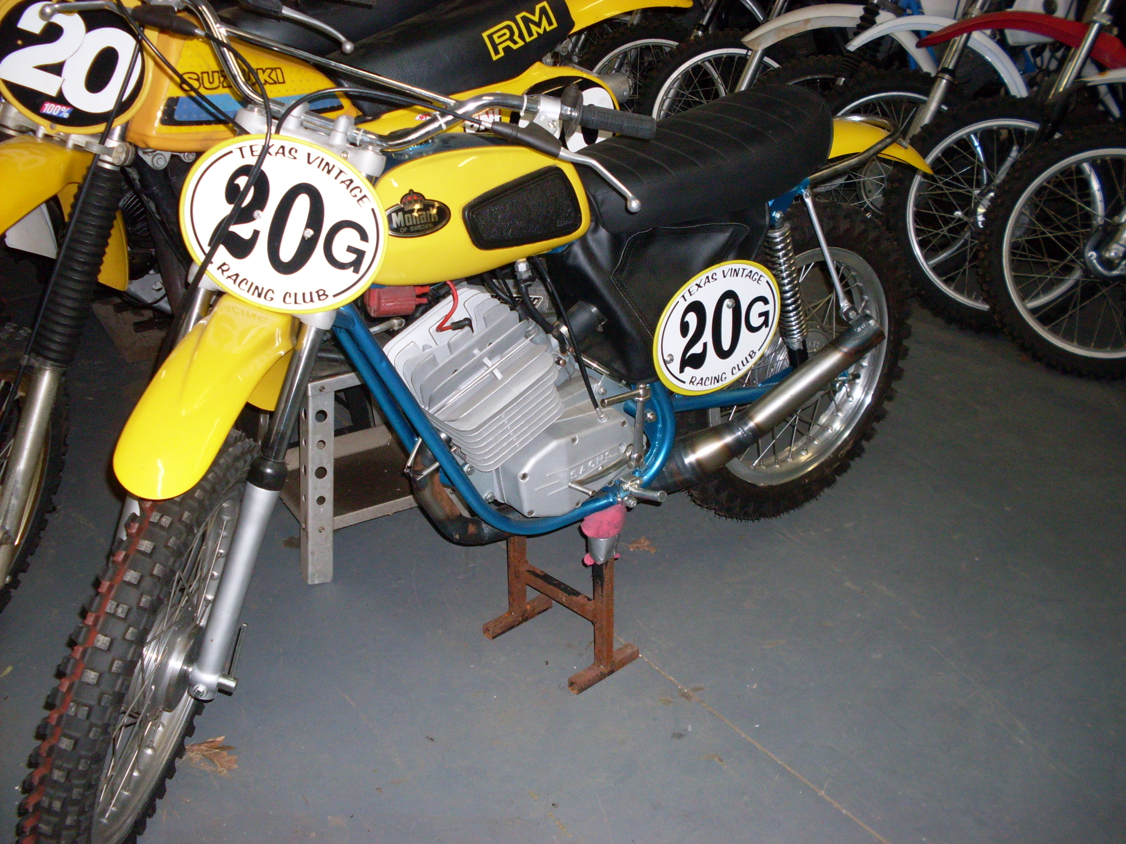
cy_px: 422
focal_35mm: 38
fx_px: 1236
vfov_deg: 37.7
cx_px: 563
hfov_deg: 49.0
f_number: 2.8
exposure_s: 1/45
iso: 120
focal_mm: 6.3
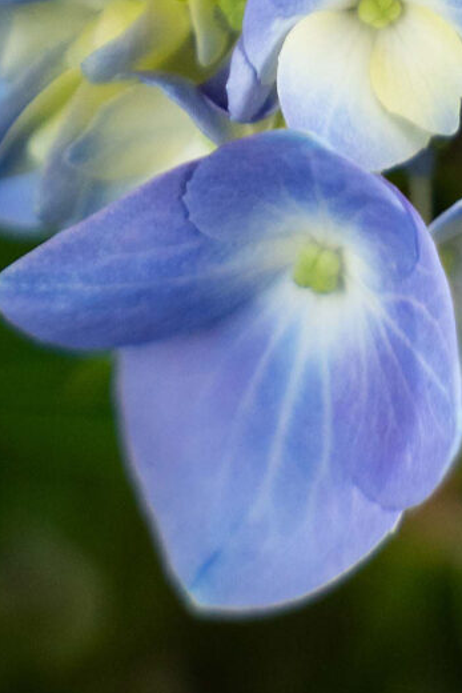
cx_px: 292
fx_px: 7098
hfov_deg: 3.7
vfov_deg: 5.5
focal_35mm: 369
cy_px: -716
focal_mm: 75
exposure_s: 1/250
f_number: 3.5
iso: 500
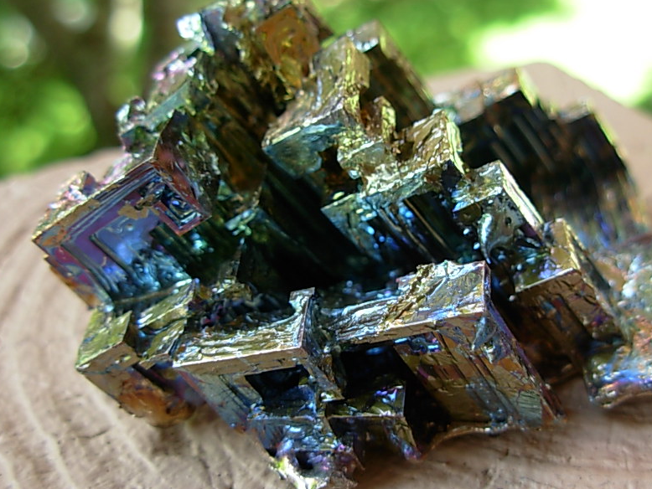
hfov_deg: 37.9
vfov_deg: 29.1
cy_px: 253
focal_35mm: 50
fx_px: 942
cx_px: 406
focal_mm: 6.3
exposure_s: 1/49.4
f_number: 2.9
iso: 50
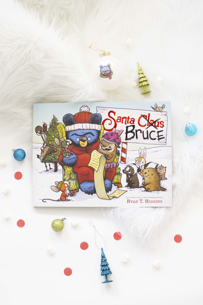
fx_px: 444
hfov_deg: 25.8
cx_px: 102
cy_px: 152
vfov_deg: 37.9
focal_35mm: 52
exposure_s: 1/125
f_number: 3.5
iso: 500
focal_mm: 35
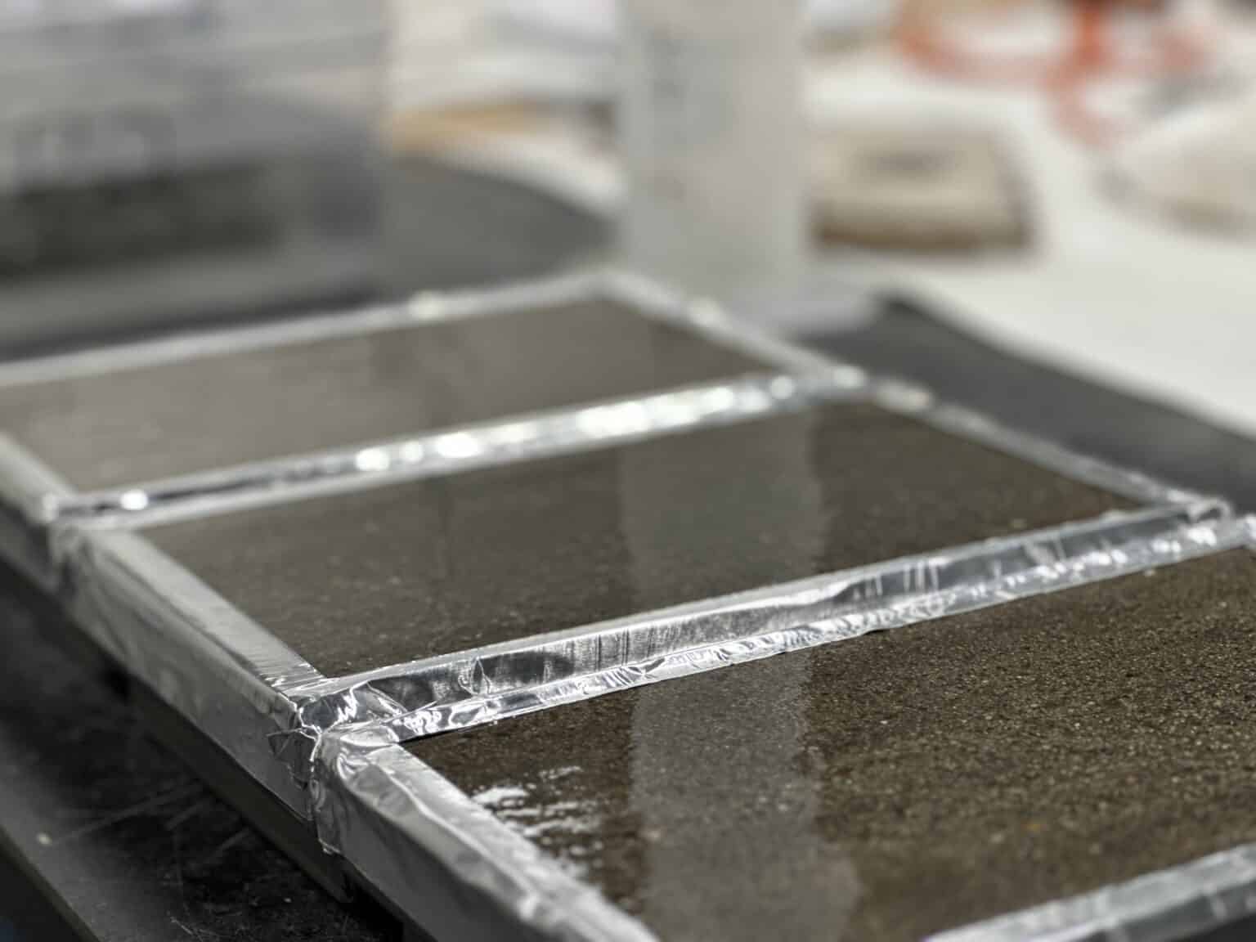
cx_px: 628
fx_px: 2794
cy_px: 471
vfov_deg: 19.1
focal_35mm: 77
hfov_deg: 25.3
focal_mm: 9
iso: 125
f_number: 2.8
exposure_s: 1/60
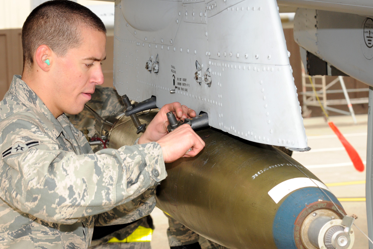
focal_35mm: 106
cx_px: 186
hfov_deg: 19.3
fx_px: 1098
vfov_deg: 12.9
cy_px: 125
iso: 640
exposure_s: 1/100
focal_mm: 70
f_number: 9
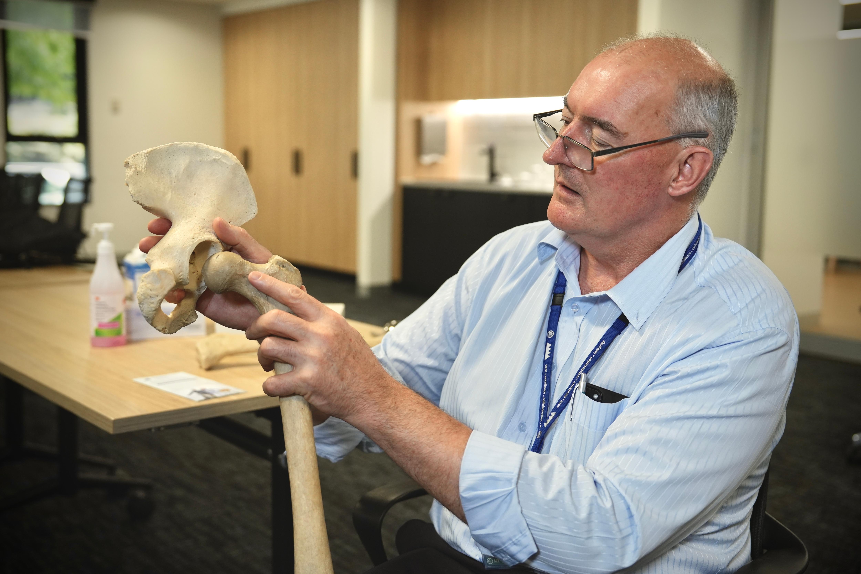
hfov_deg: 49.6
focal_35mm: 39
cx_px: 430
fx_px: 933
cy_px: 287
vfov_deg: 34.2
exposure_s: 1/400
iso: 1600
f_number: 2.8
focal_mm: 39
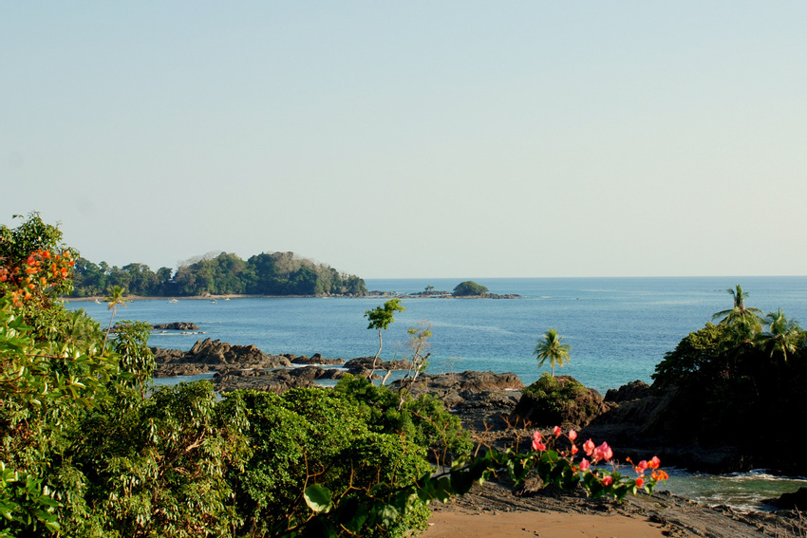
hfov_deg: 37.8
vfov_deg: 25.8
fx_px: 1177
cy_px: 269
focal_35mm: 52
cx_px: 404
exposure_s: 1/250
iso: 100
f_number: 8
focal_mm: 35
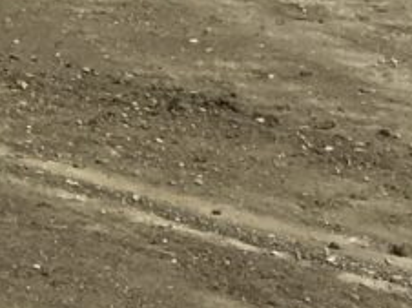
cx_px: -930
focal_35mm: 231
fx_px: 2746
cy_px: -889
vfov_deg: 5.6
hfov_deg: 7.3
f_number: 2.2
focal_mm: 4.15
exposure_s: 1/2747
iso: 25
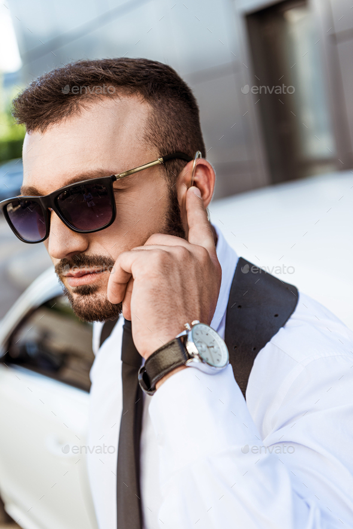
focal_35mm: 50
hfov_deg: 27.0
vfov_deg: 39.6
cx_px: 176
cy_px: 264
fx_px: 735
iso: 100
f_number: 3.5
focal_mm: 50
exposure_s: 1/250
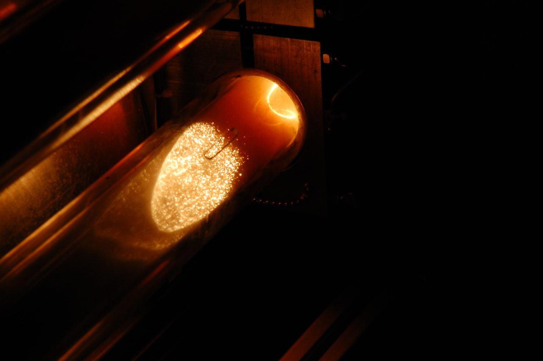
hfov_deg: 10.2
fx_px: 3052
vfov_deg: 6.8
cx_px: 272
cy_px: 180
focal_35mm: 202
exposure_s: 1/1250
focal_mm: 135
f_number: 13
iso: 400
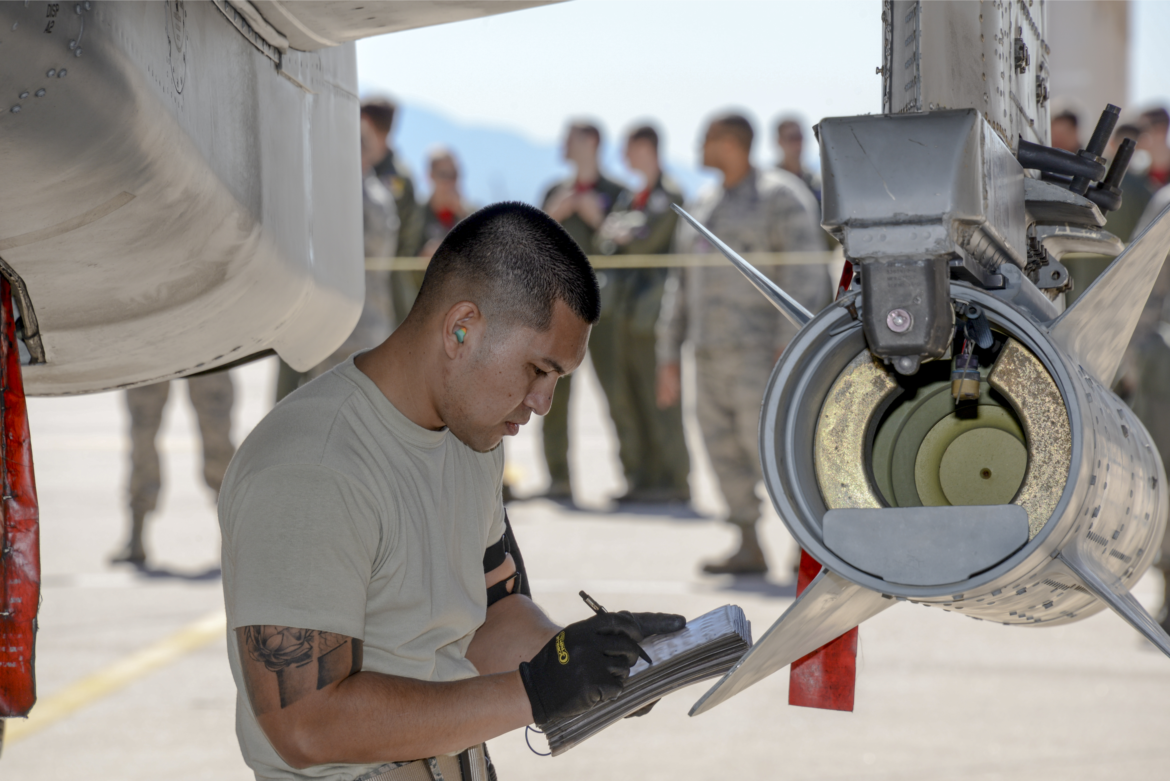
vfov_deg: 4.6
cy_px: 390
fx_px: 9753
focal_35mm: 300
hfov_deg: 6.9
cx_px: 585
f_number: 11
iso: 200
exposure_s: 1/200
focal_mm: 300
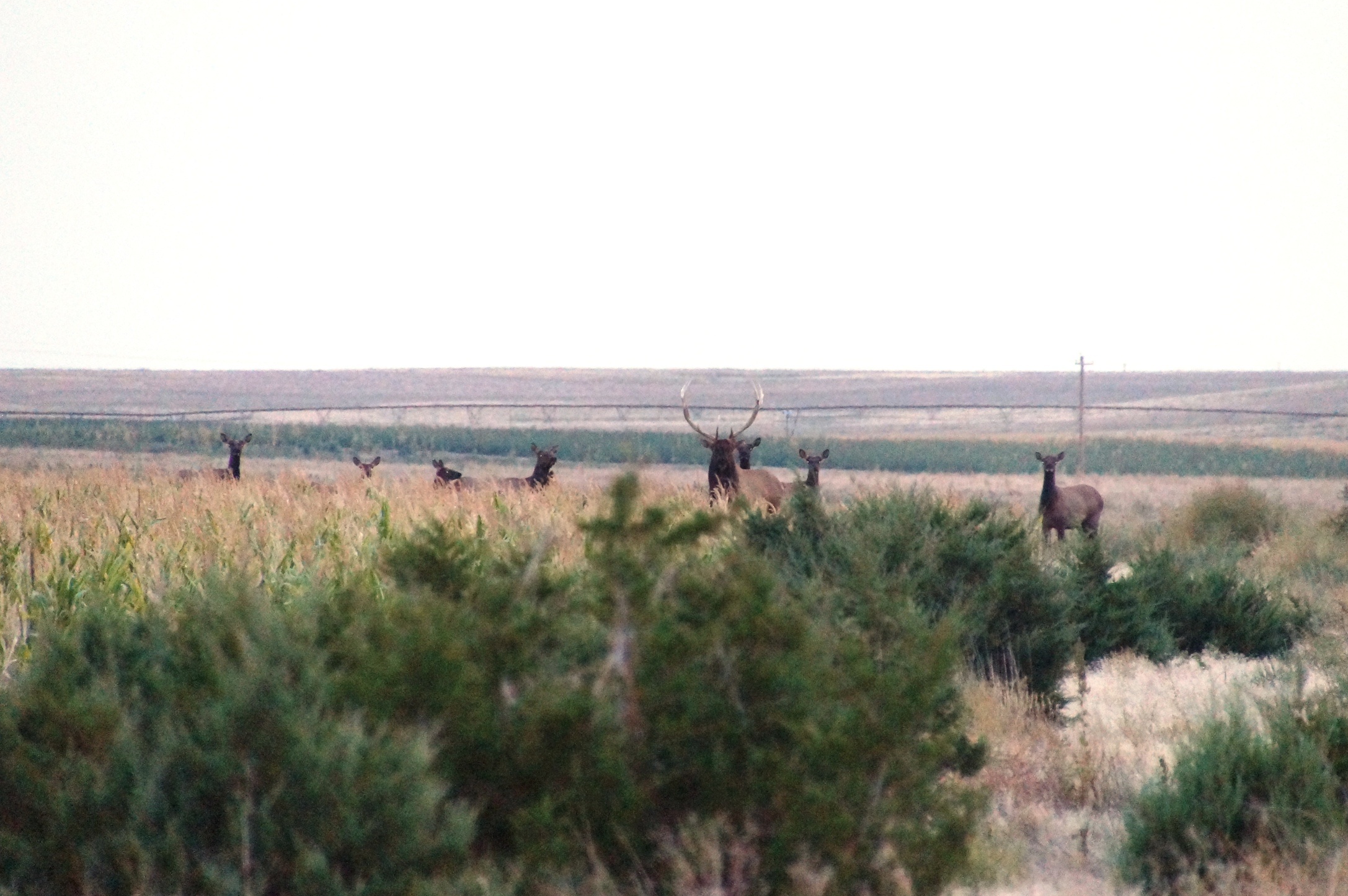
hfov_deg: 4.3
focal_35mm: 483
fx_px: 18064
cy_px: 443
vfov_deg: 2.8
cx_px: 716
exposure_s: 1/100
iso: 3200
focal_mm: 280
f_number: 6.3
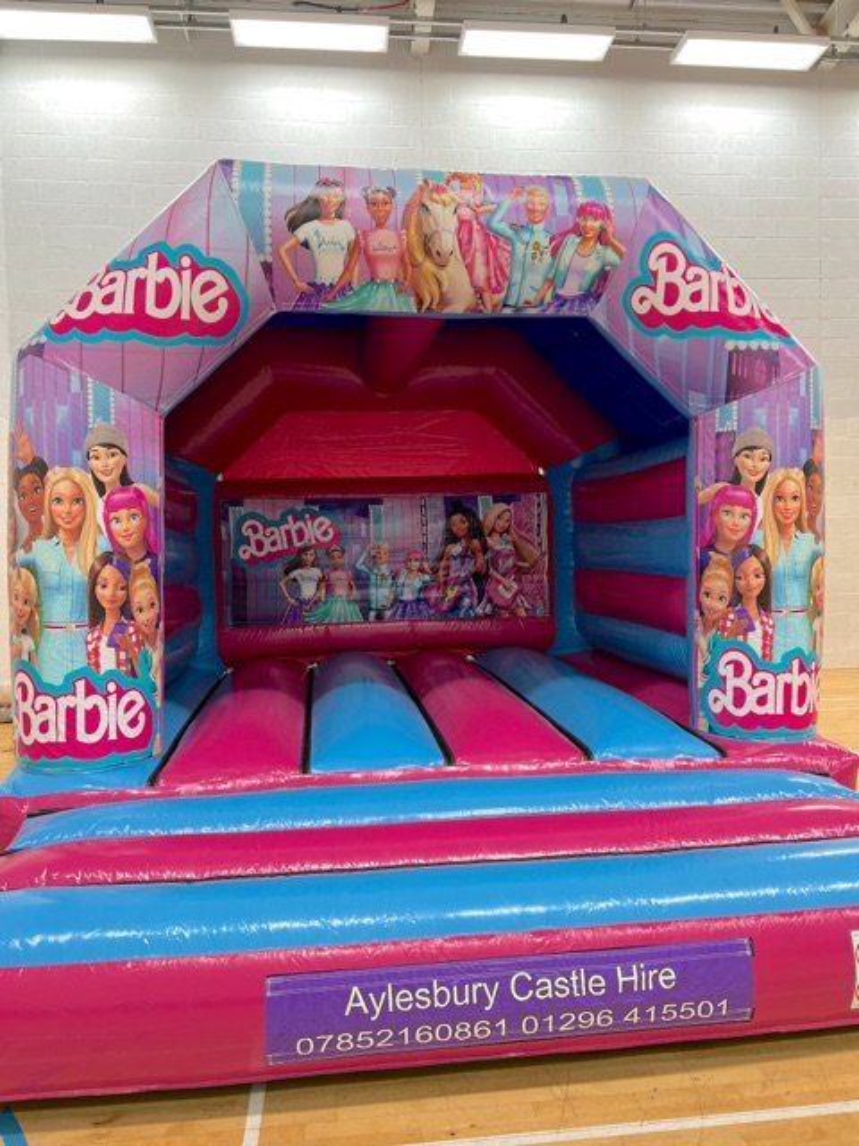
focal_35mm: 26
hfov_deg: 53.1
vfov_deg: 67.3
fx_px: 860
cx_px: 430
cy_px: 573
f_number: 1.5
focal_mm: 5.7
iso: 80
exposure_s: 1/50
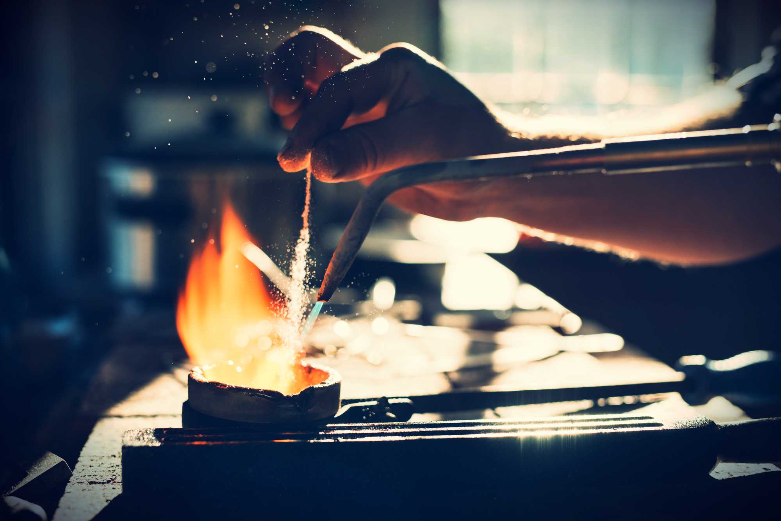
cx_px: 390
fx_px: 1085
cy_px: 260
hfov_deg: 39.6
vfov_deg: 27.0
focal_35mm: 50
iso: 400
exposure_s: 1/2000
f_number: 2.8
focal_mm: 50
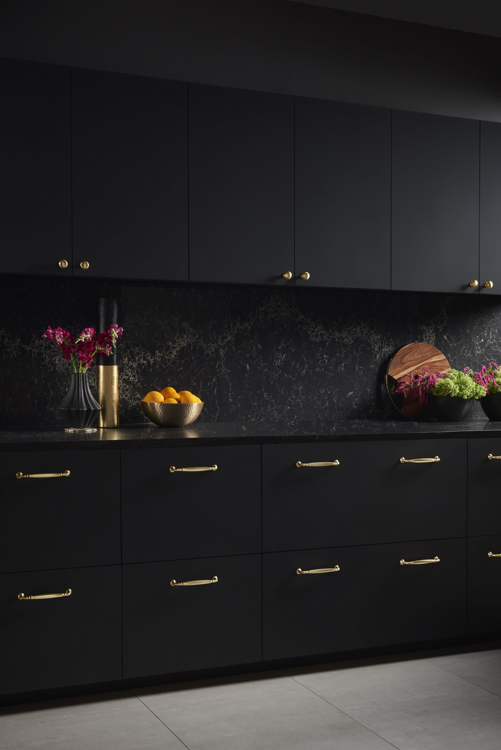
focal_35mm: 48
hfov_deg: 28.1
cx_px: 250
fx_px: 1001
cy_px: 375
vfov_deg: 41.1
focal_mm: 48
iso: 250
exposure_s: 1/125
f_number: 8
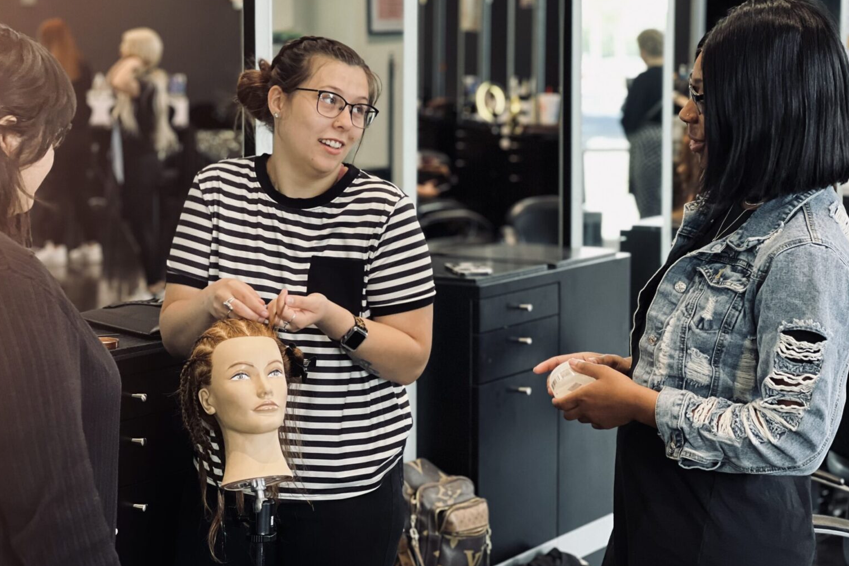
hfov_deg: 25.1
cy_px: 278
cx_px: 424
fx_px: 1910
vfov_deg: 16.8
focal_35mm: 81
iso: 250
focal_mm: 9
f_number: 2.8
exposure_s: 1/40
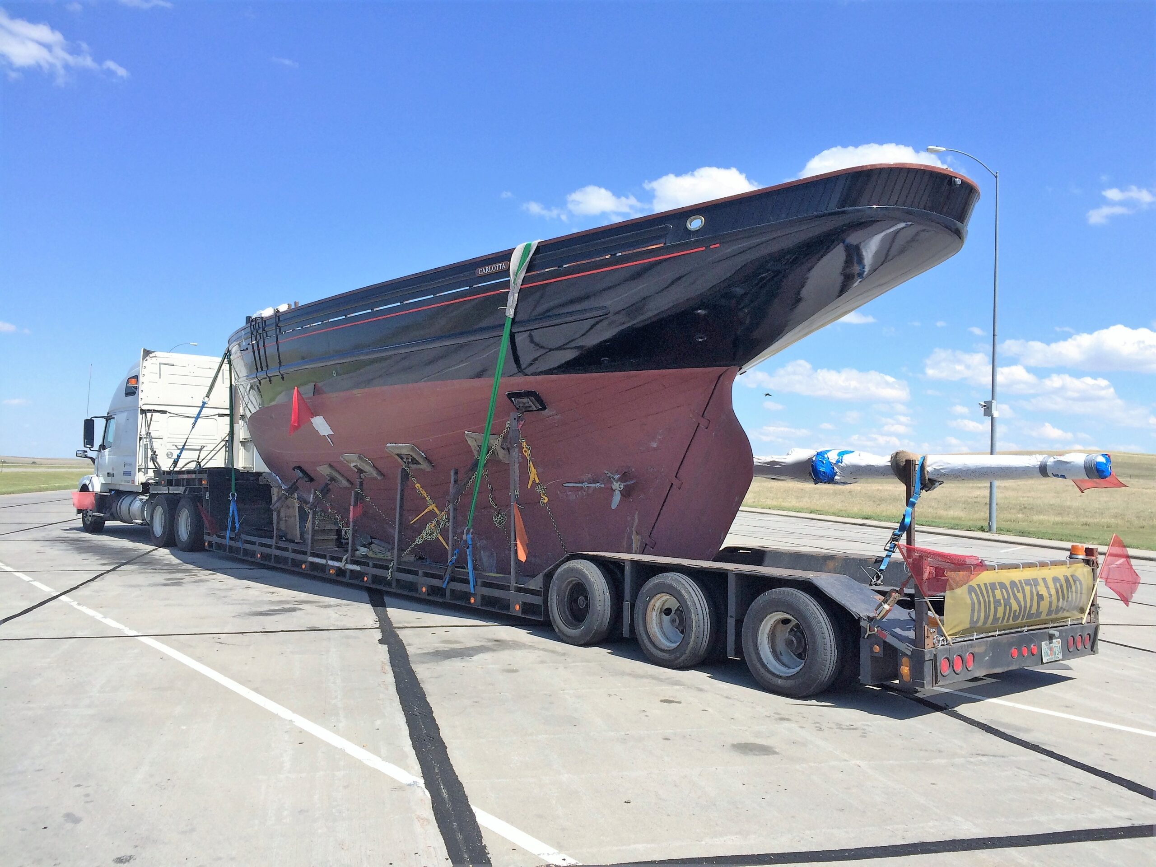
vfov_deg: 48.2
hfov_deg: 61.7
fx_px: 968
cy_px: 434
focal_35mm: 29
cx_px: 578
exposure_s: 1/2053
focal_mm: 4.15
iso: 32
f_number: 2.2
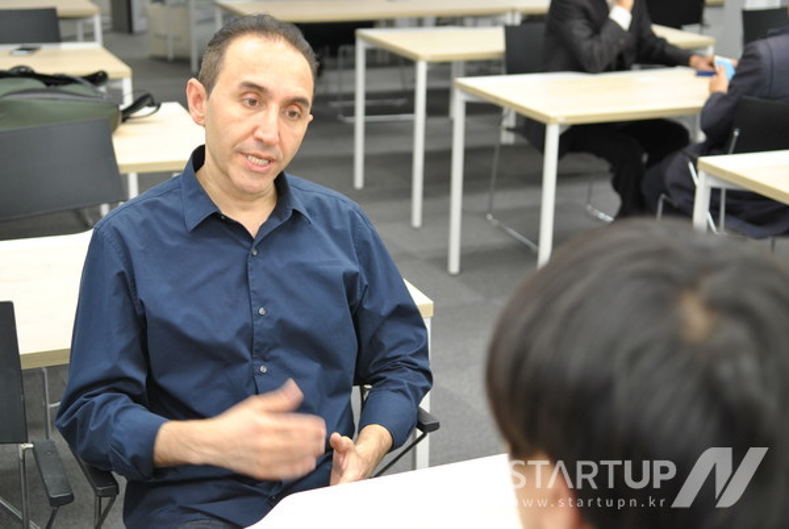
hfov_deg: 35.0
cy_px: 264
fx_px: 1251
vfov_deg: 23.9
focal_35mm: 57
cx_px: 394
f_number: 2.8
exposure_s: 1/30
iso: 250
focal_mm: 38
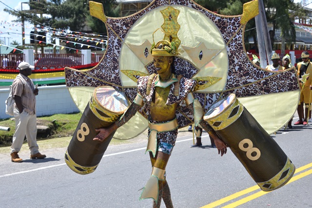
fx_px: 572
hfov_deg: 30.5
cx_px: 156
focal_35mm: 66
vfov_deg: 20.6
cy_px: 104
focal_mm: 44
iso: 100
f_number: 6.3
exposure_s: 1/250
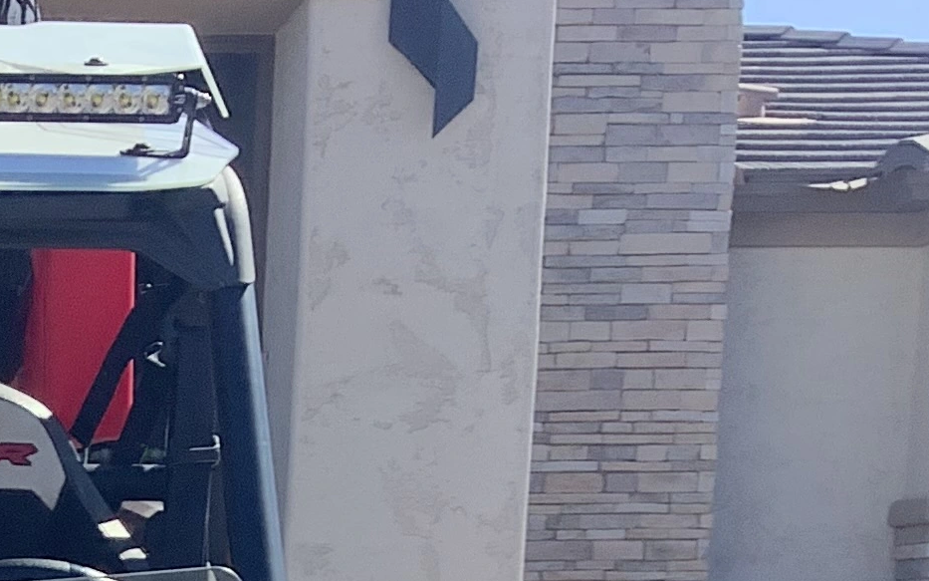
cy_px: 1153
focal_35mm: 115
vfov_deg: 10.5
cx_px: -394
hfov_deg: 16.7
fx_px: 2911
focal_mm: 3.3
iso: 25
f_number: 2.4
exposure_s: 1/867
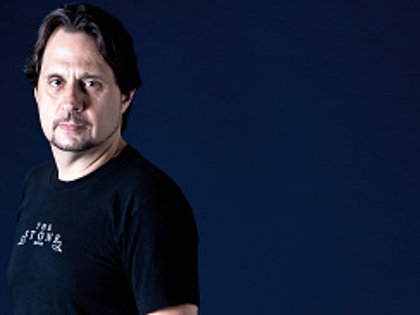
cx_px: 95
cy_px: 453
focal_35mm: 164
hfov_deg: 12.0
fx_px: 1990
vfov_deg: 8.9
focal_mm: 70
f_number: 16
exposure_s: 1/160
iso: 320
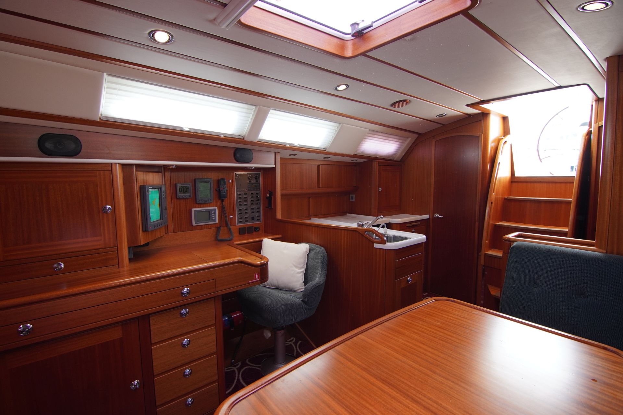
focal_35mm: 16
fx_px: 286
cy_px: 208
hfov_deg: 95.0
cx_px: 312
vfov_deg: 72.1
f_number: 5.6
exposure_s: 1/125
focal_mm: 11
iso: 640
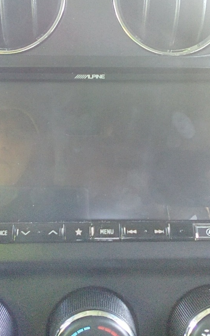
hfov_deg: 34.4
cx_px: 97
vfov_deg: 52.5
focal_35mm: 37
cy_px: 138
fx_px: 339
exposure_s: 1/20
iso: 114
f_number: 2.2
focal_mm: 2.27
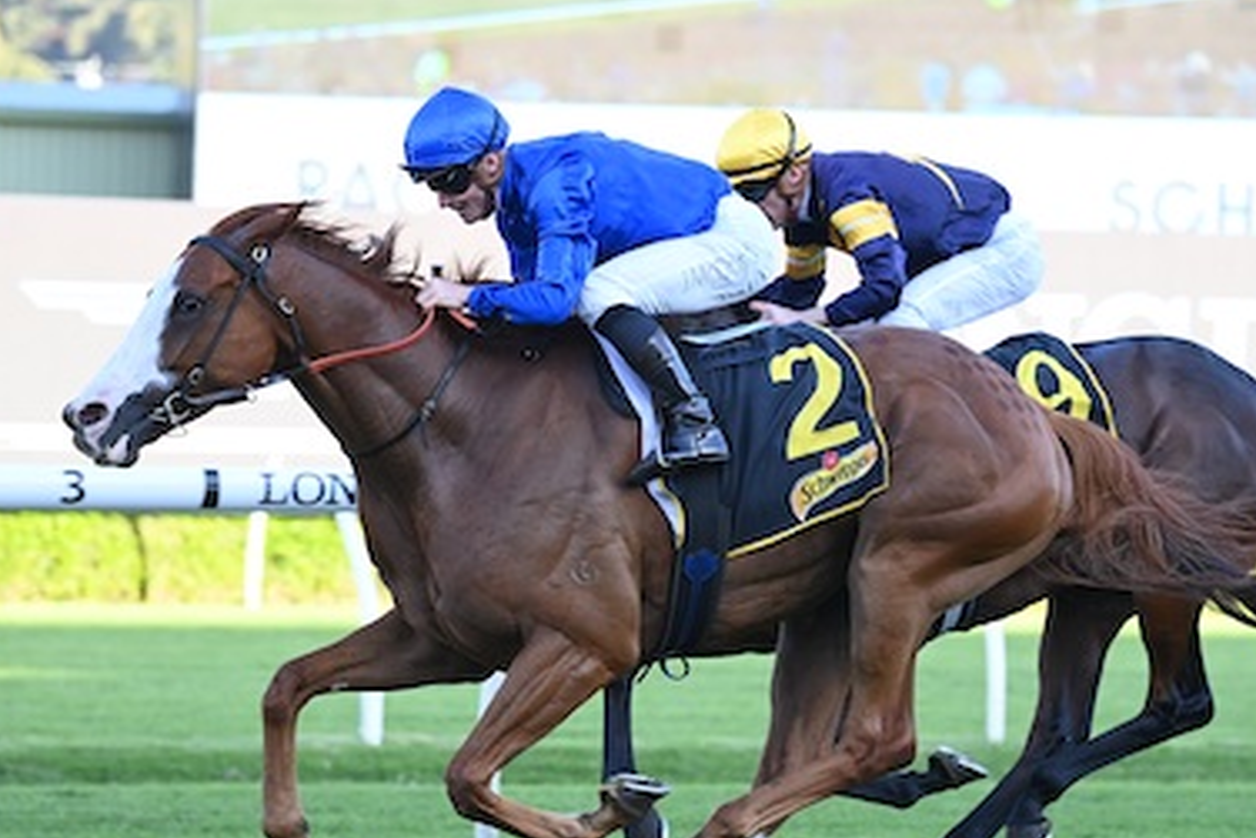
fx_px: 8690
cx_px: 631
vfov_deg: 5.5
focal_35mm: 249
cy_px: 491
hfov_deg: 8.3
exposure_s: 1/1250
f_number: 5.6
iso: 2800
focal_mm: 200
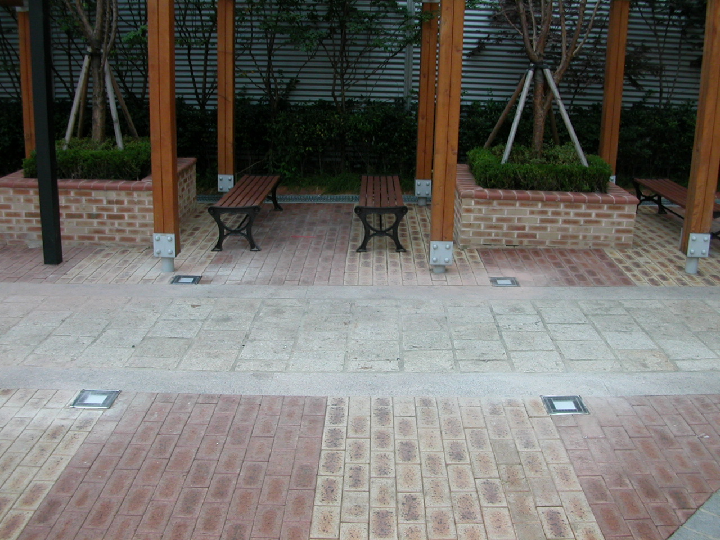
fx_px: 770
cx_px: 360
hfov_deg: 50.1
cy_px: 270
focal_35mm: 37
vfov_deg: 38.7
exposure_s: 1/238
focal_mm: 5.6
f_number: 2.7
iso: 100
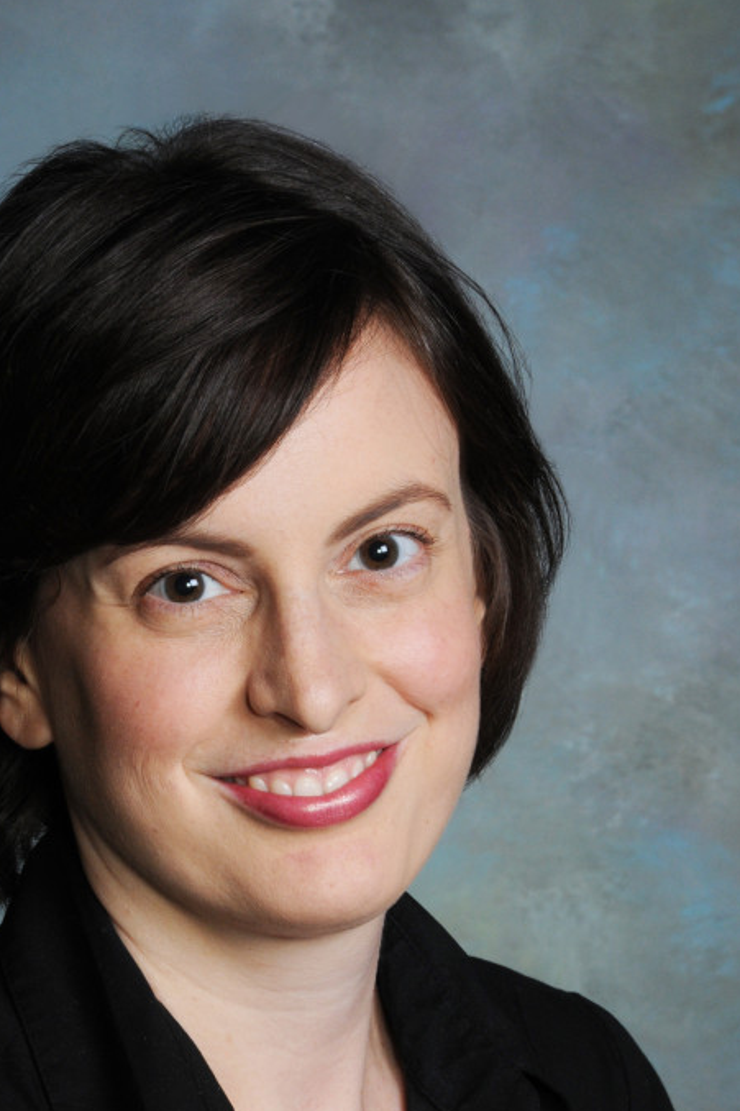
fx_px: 8390
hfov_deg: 5.0
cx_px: 231
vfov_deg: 7.6
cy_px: 714
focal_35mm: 272
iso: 400
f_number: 16
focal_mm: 120
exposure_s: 1/160
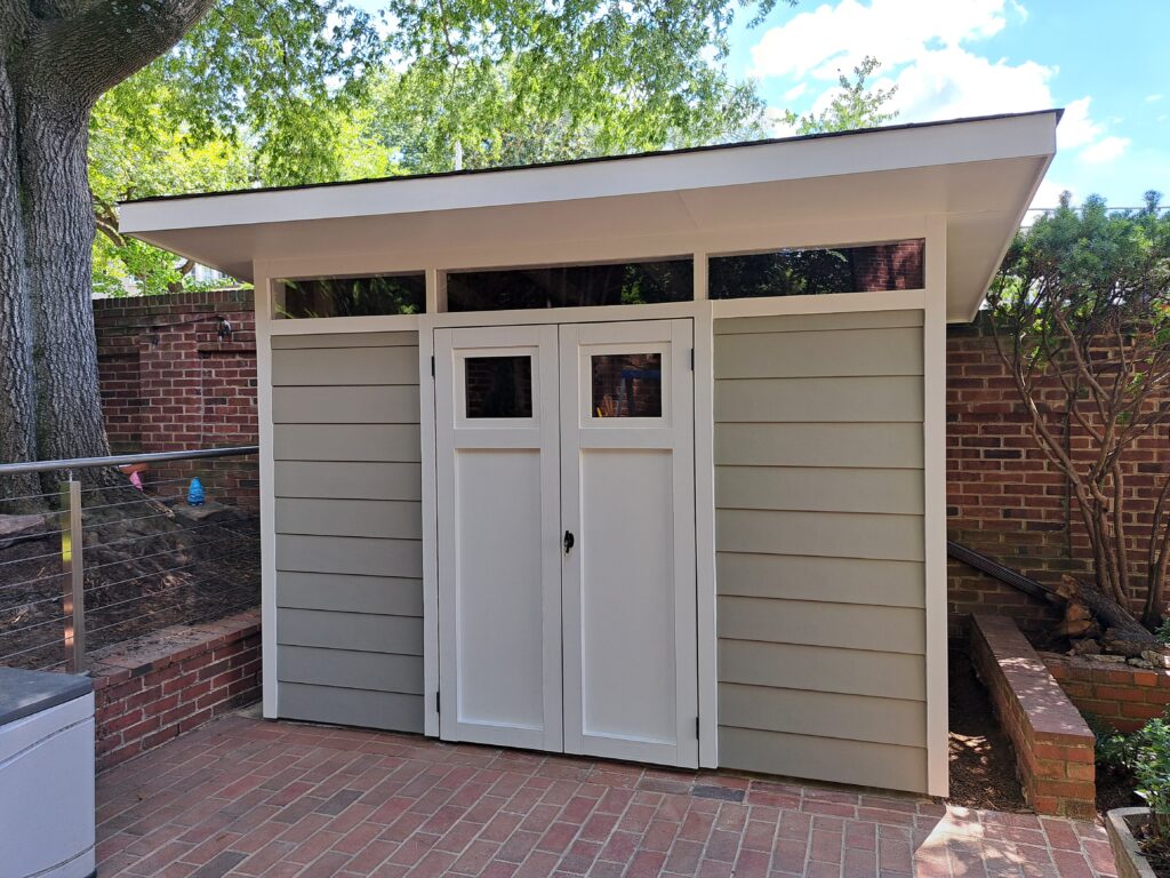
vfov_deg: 56.8
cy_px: 439
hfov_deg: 71.6
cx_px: 585
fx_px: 811
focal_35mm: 24
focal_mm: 5.23
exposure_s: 1/151
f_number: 1.8
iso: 50
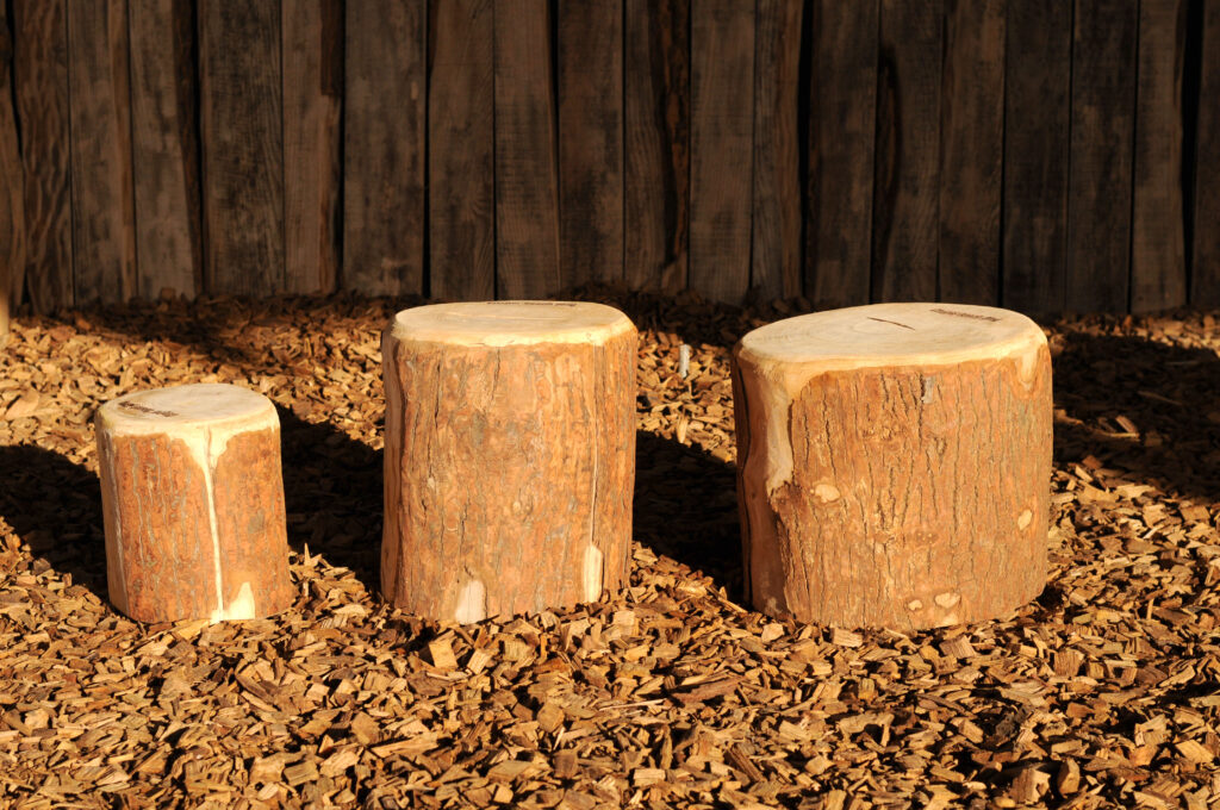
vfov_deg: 18.1
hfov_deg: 27.0
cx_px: 610
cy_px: 405
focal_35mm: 75
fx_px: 2538
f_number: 5.6
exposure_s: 1/2500
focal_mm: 50
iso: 400
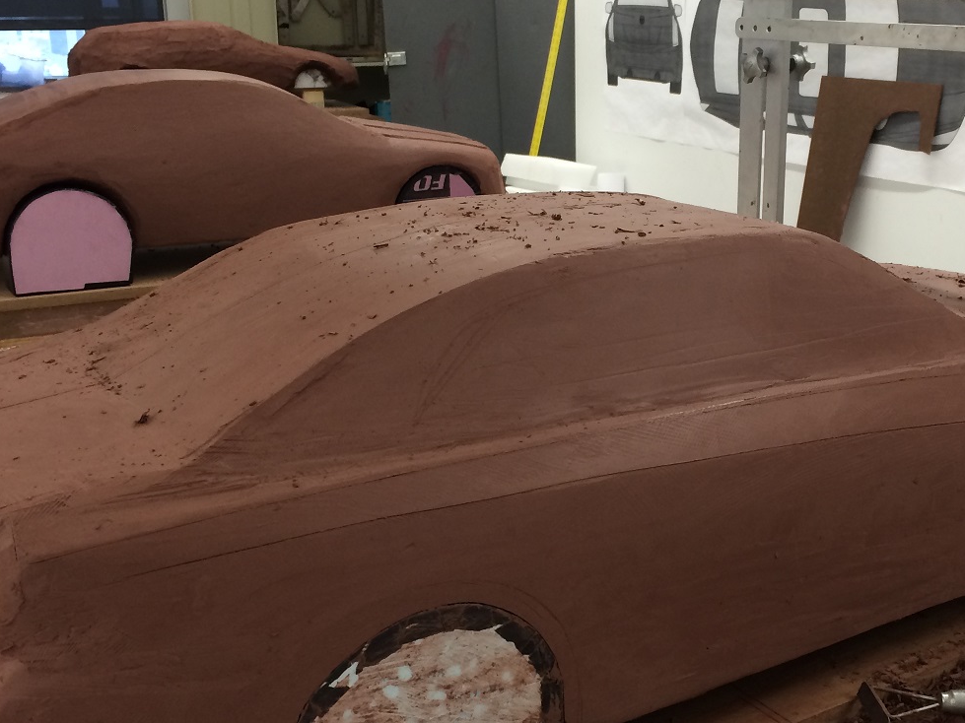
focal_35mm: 50
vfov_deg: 29.1
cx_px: 644
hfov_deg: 37.8
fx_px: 1394
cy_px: 380
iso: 40
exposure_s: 1/30
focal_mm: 4.12
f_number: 2.2
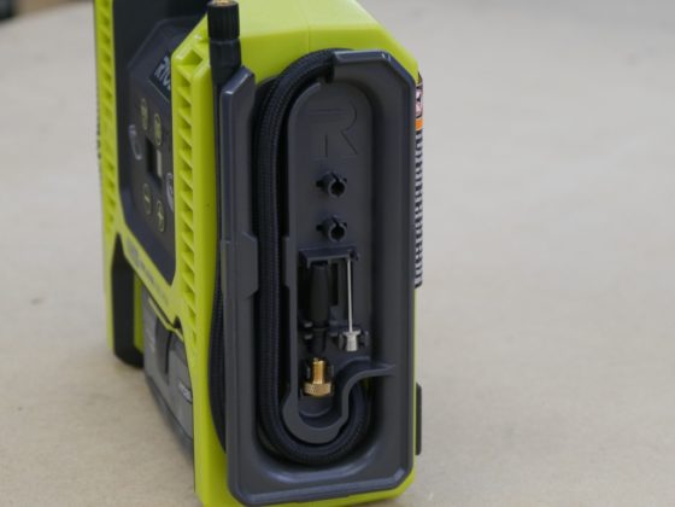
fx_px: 2145
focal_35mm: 110
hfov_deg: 17.9
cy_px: 254
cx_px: 338
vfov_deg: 13.5
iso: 1600
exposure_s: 1/125
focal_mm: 55
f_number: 5.1
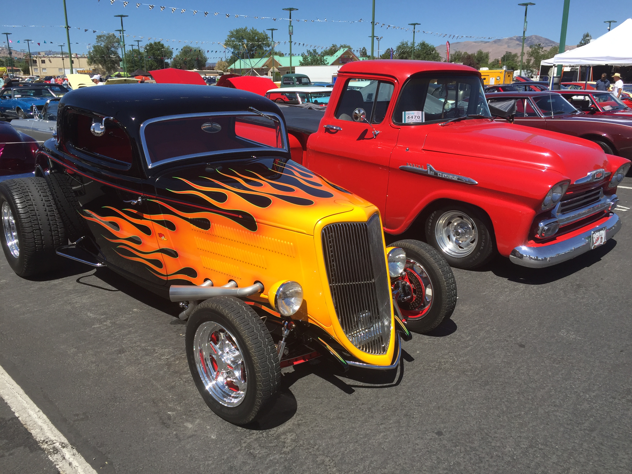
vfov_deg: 48.2
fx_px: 529
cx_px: 316
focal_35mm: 29
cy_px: 237
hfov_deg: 61.7
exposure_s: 1/1721
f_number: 2.2
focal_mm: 4.15
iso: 32
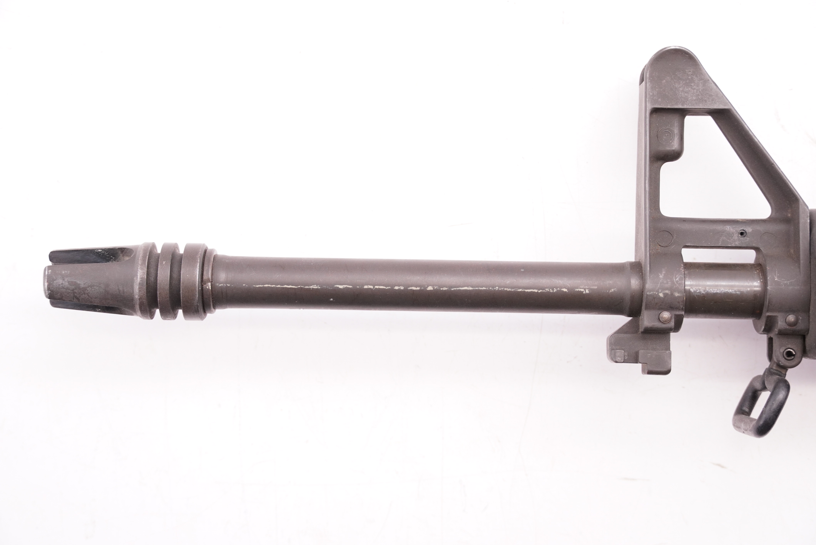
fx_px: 1497
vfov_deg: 20.6
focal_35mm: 66
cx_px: 408
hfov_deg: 30.5
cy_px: 272
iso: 1000
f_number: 5.6
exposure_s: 1/125
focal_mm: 44
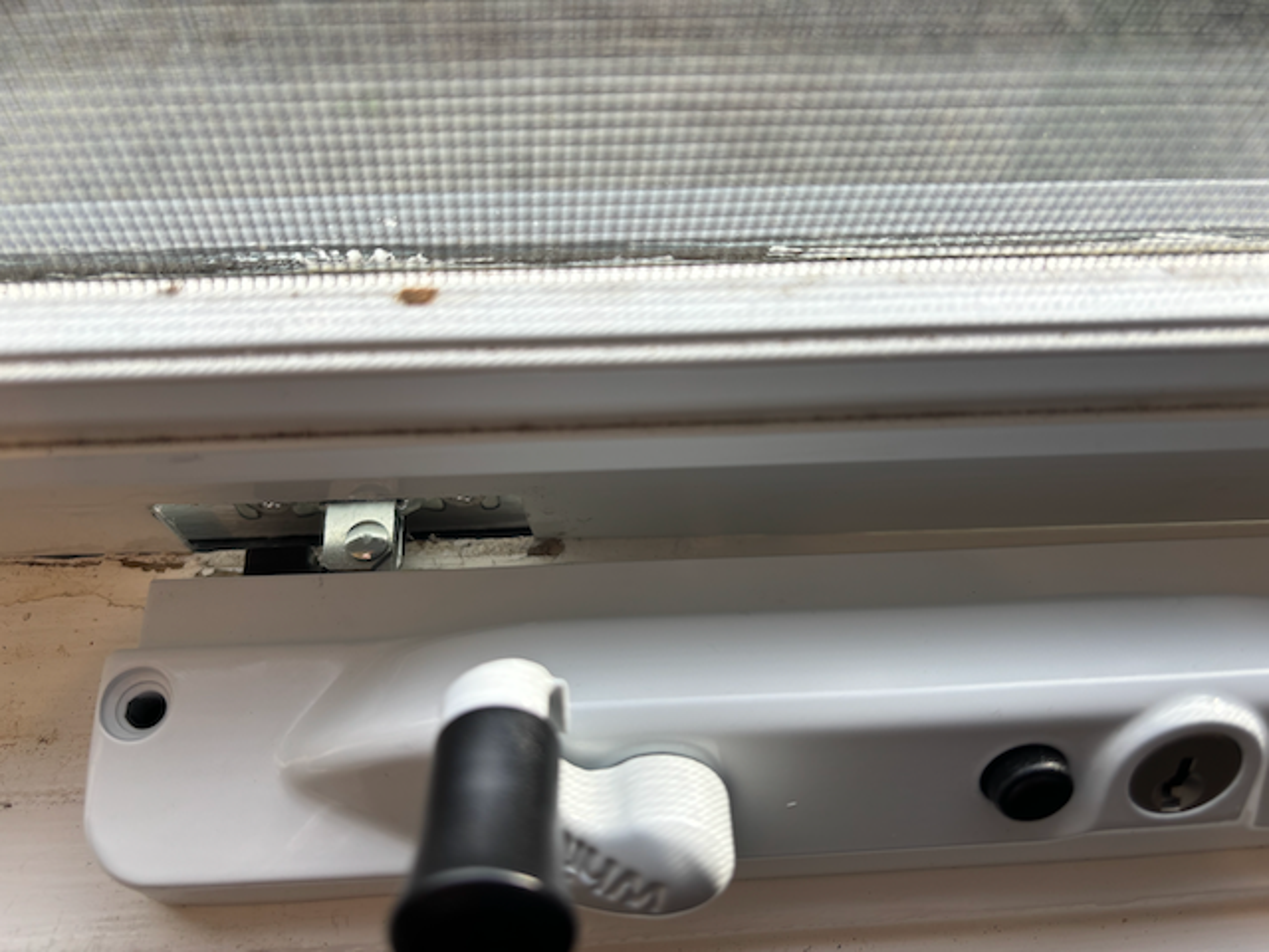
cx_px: 634
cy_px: 476
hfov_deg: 67.3
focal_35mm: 26
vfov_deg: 53.1
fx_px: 953
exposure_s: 1/179
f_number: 1.6
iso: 40
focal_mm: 5.96
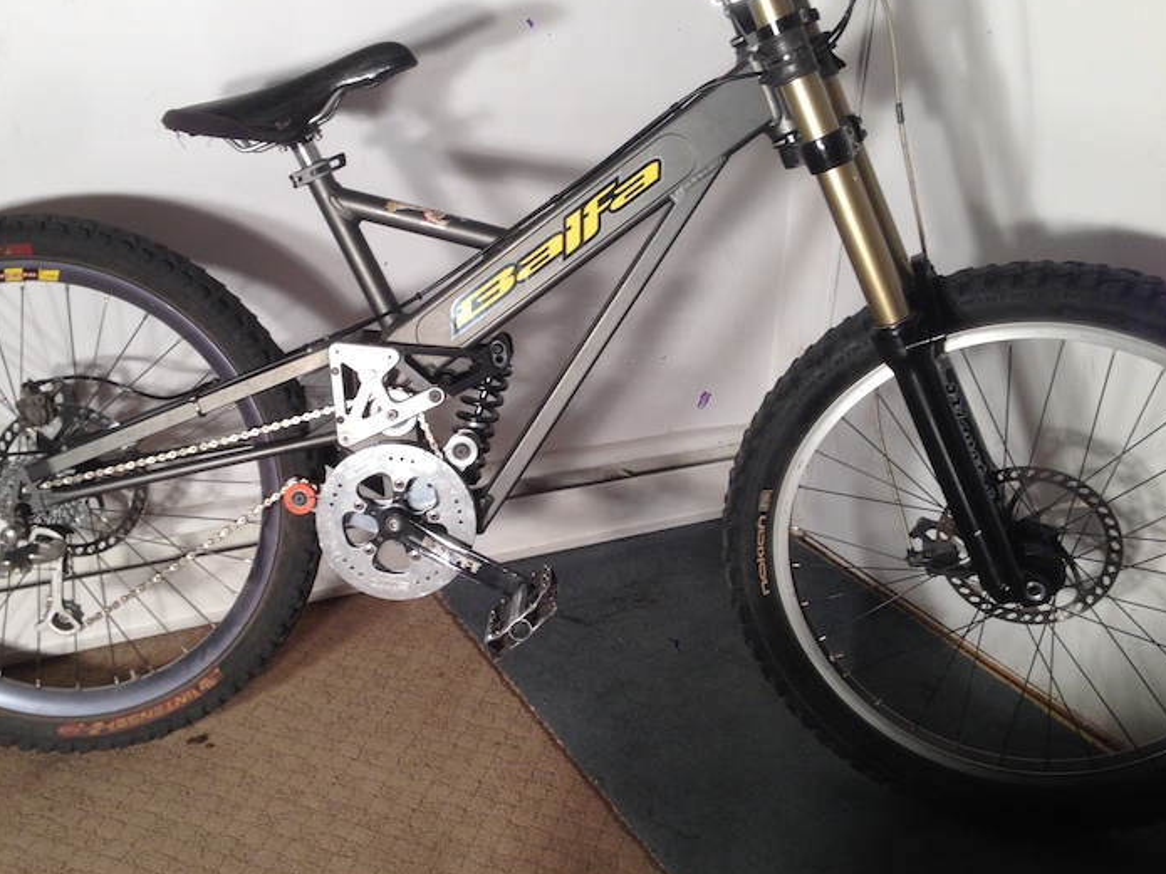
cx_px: 503
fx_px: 1280
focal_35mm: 38
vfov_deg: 37.6
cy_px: 376
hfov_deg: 48.8
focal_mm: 4.12
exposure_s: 1/60
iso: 50
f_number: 2.4
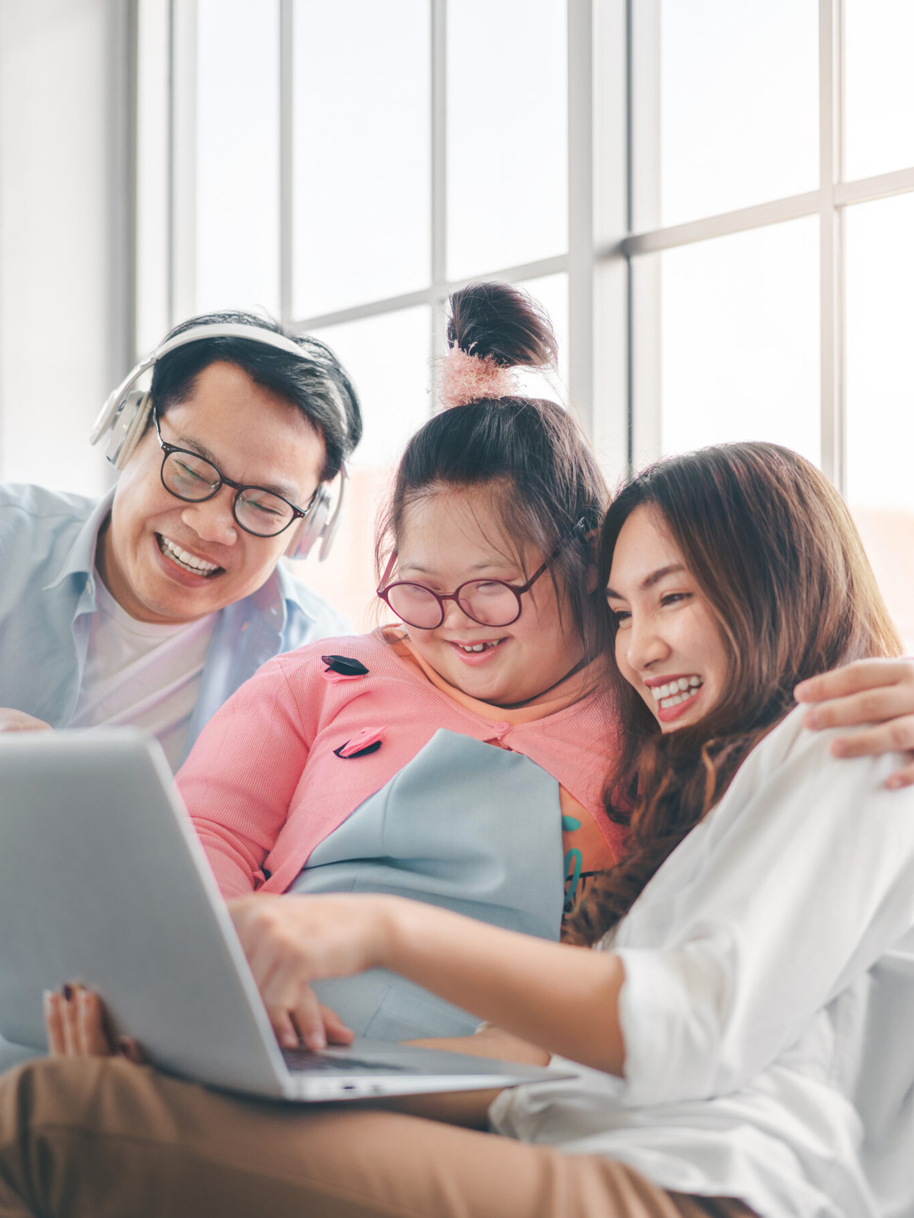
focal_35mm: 60
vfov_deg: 32.1
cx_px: 458
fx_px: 2112
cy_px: 682
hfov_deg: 24.4
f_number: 1.8
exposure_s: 1/640
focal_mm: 55
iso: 160
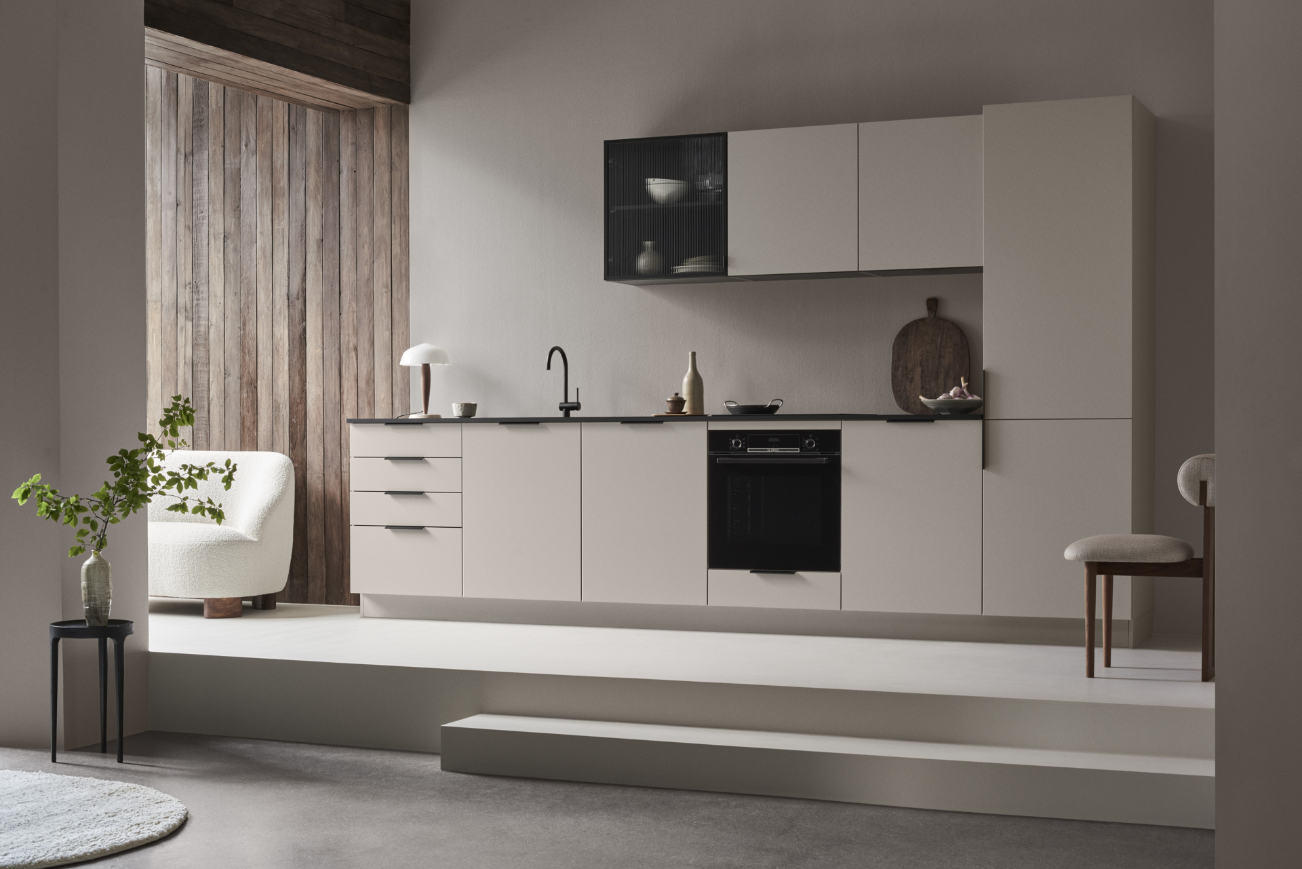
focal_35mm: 50
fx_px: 1809
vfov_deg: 27.0
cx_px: 651
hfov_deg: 39.6
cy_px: 434
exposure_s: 1/2.5
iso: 400
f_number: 11
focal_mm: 50
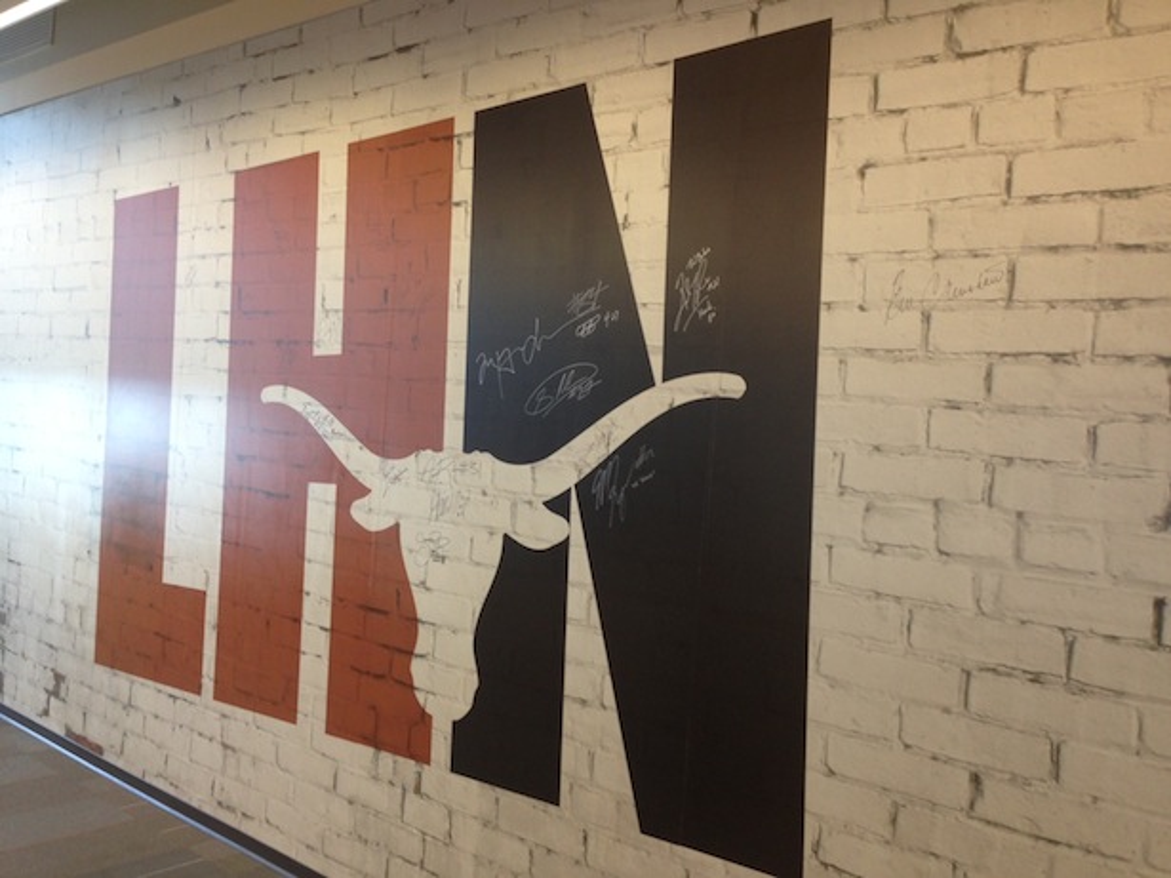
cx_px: 586
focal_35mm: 33
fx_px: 1116
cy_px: 439
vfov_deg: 42.9
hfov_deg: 55.4
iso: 80
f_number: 2.4
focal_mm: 4.13
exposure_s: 1/20
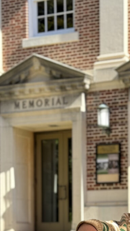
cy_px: 242
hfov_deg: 10.2
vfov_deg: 17.6
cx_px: 133
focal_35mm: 118
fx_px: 723
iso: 64
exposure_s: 1/700
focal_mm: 6.76
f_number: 1.78
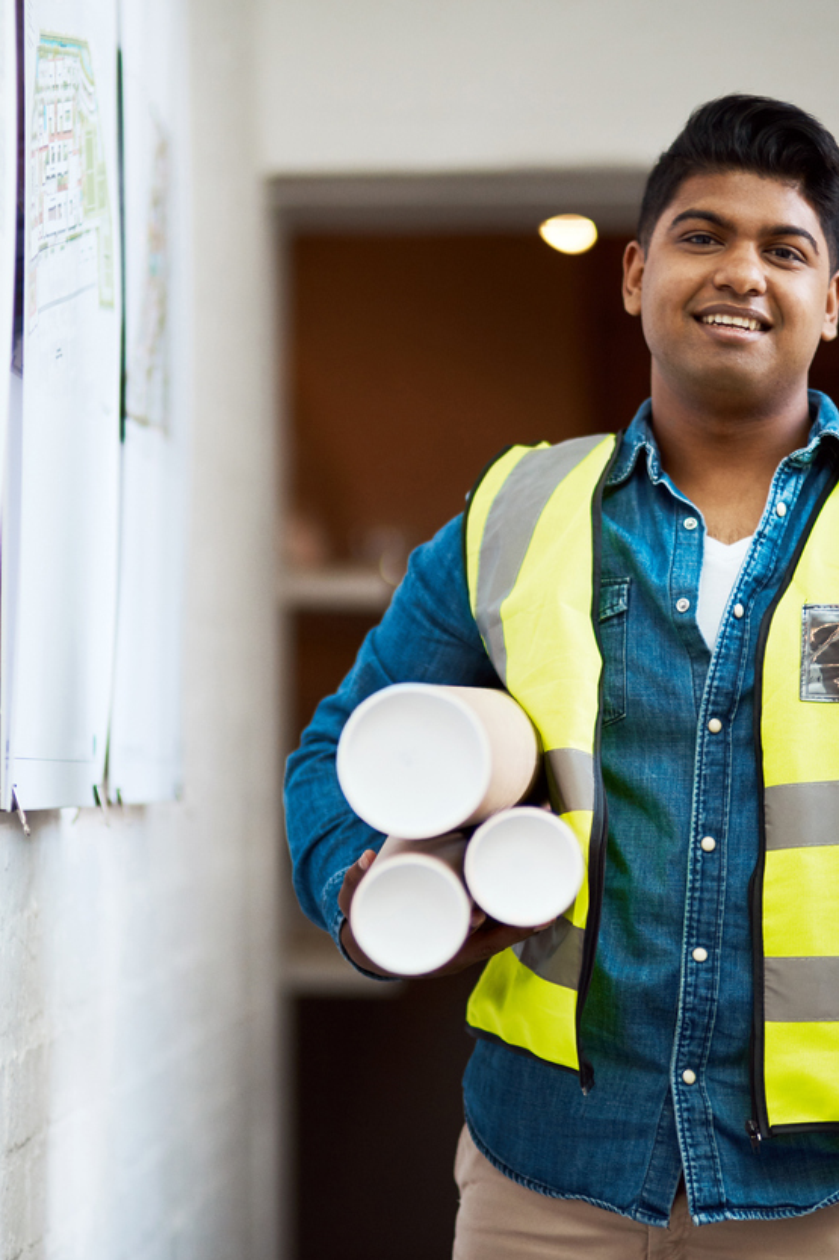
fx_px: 4476
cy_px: 632
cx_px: 432
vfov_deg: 16.0
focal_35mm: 128
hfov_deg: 10.7
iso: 320
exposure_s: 1/1600
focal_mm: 85
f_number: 1.6
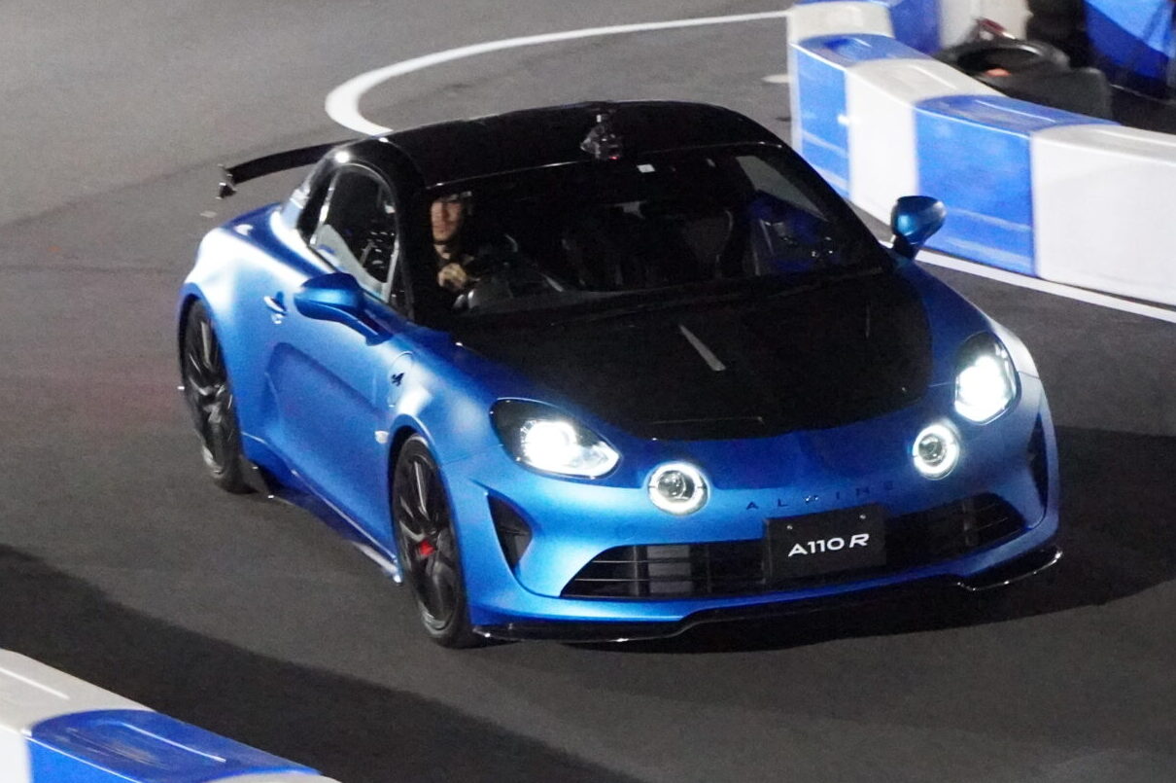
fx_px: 3330
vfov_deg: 13.4
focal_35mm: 102
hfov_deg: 20.0
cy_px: 392
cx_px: 588
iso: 16000
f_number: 5.6
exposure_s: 1/200
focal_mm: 68
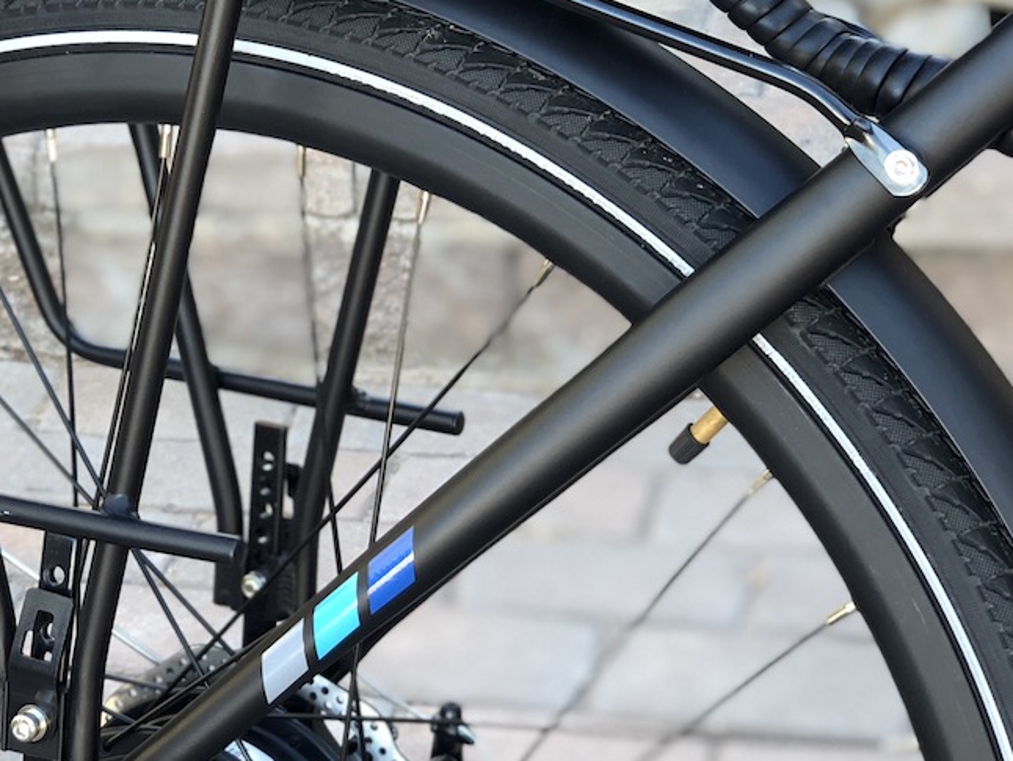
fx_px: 3015
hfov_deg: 18.9
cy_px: 237
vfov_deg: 14.3
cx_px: 251
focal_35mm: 103
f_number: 2.4
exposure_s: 1/60
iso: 40
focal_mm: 6
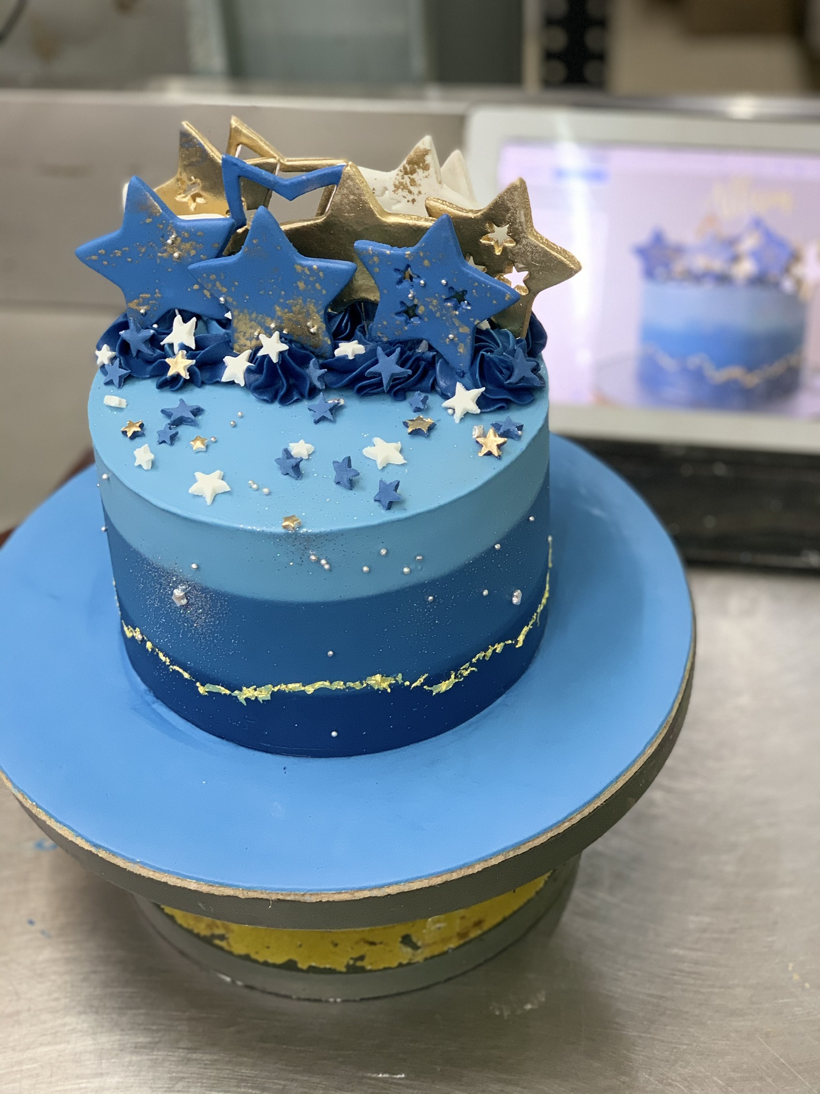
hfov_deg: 28.0
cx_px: 410
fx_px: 1642
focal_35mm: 52
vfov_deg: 36.8
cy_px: 547
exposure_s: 1/50
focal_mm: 6
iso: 125
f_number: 2.4
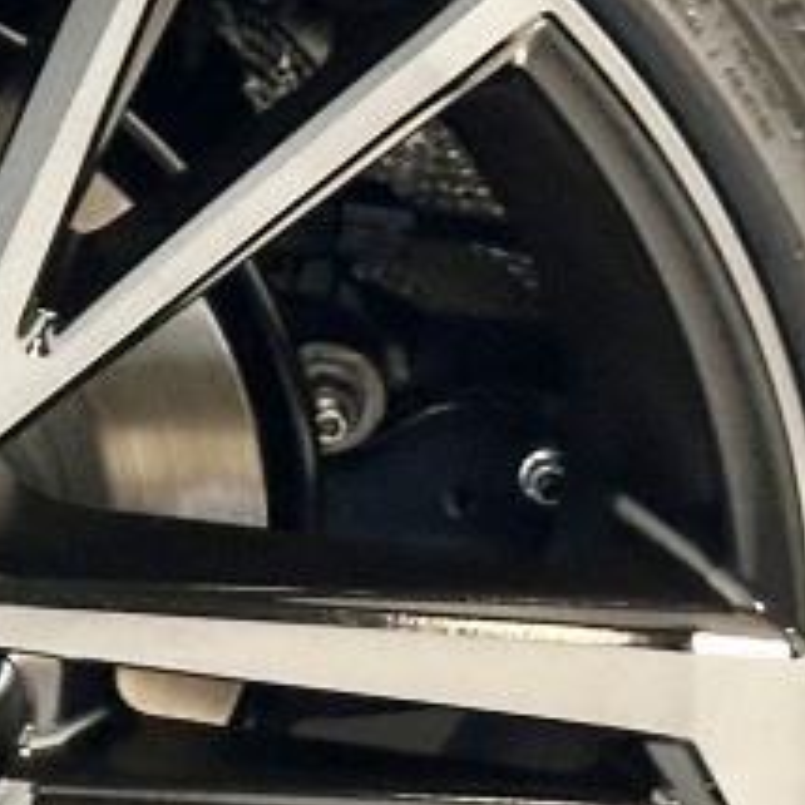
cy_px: 594
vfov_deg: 8.6
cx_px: -335
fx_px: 5341
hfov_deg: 8.5
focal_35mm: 203
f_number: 1.78
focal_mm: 6.86
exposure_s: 1/20
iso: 640
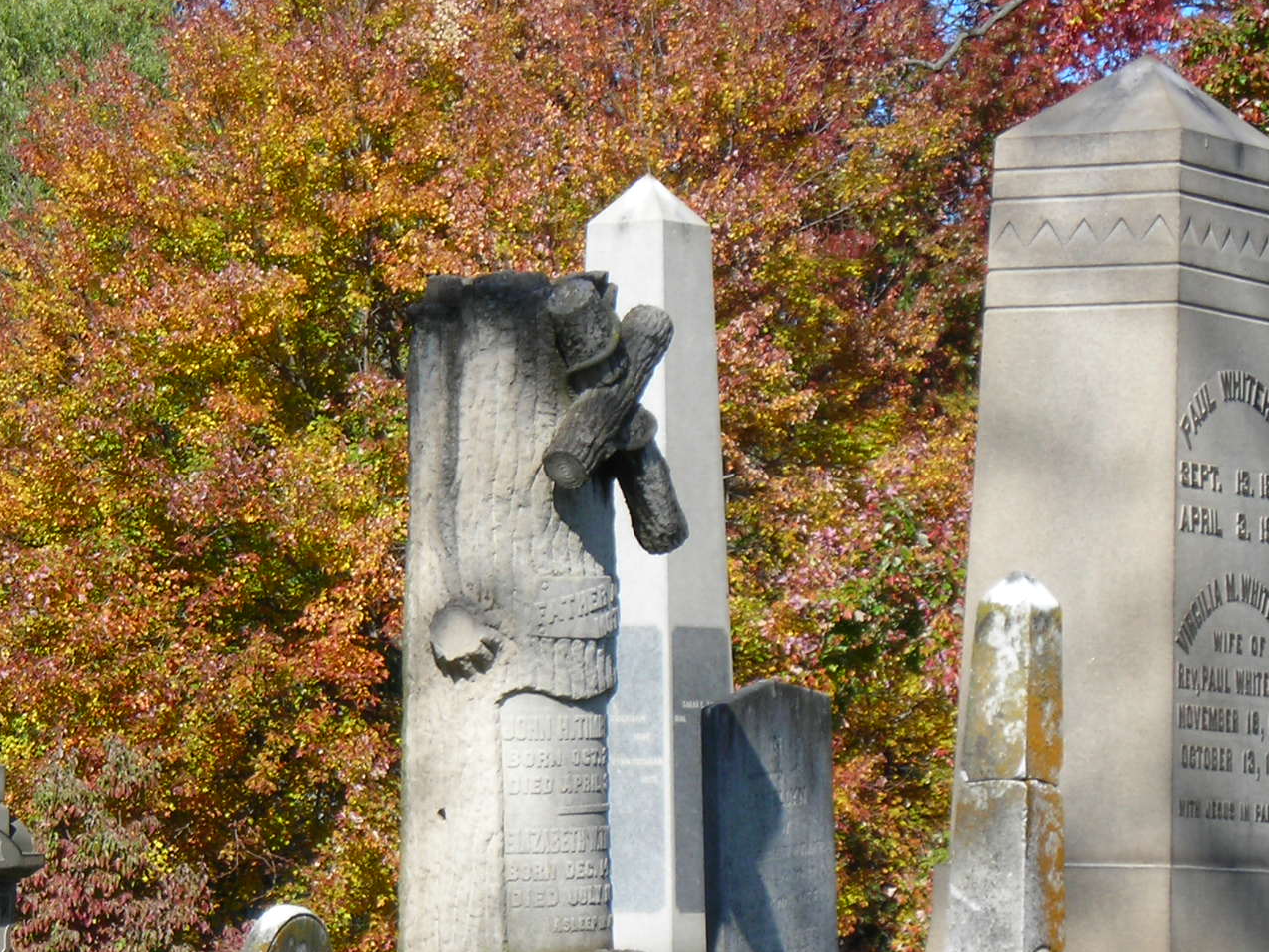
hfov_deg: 10.6
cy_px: 682
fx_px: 6857
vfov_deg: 7.9
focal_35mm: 187
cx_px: 350
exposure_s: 1/204
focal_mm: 19.2
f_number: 5.3
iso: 50
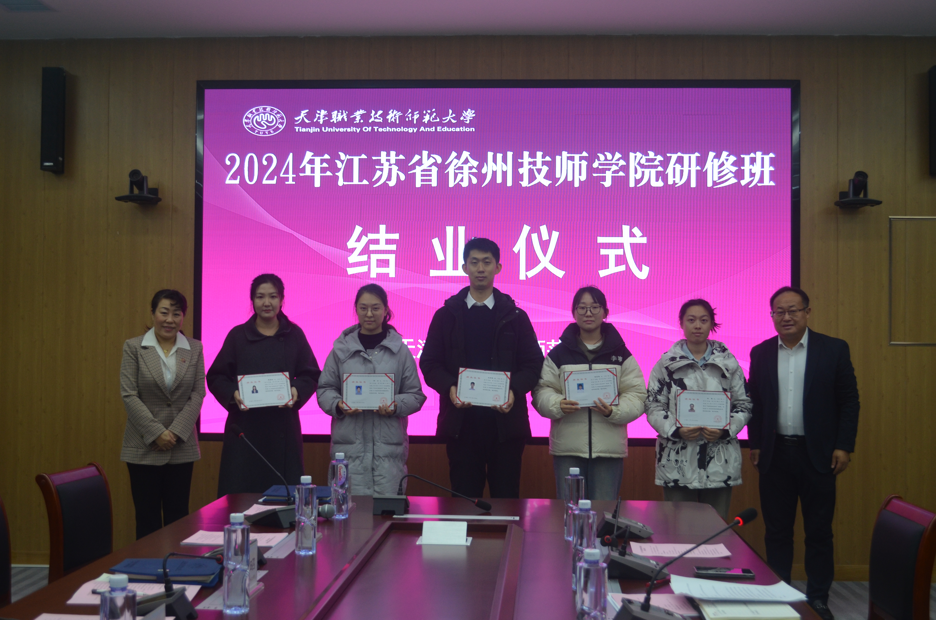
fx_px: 1129
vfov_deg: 30.7
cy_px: 310
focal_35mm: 44
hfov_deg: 45.0
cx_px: 468
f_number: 4.5
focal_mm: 29
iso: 500
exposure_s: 1/60
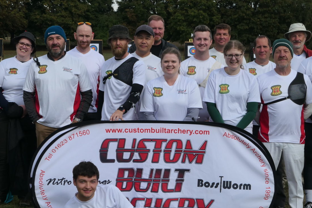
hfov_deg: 28.0
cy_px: 134
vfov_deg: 18.9
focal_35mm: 72
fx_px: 624
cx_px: 132
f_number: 6.3
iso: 200
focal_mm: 14.4
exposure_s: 1/800
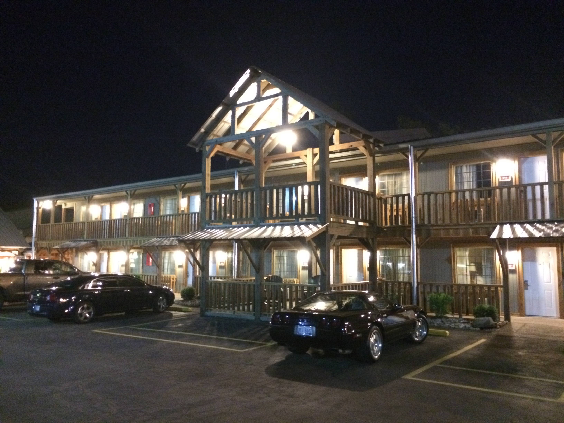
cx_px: 282
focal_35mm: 29
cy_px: 212
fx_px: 472
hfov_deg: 61.7
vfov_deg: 48.2
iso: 1600
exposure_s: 1/15
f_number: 2.2
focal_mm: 4.15
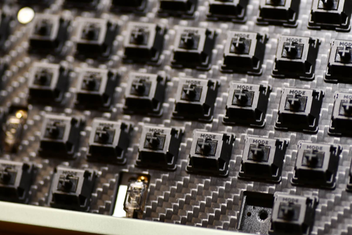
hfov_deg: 15.2
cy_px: 118
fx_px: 1320
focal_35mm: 135
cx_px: 176
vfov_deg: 10.2
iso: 900
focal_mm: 90
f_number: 3.5
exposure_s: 1/40
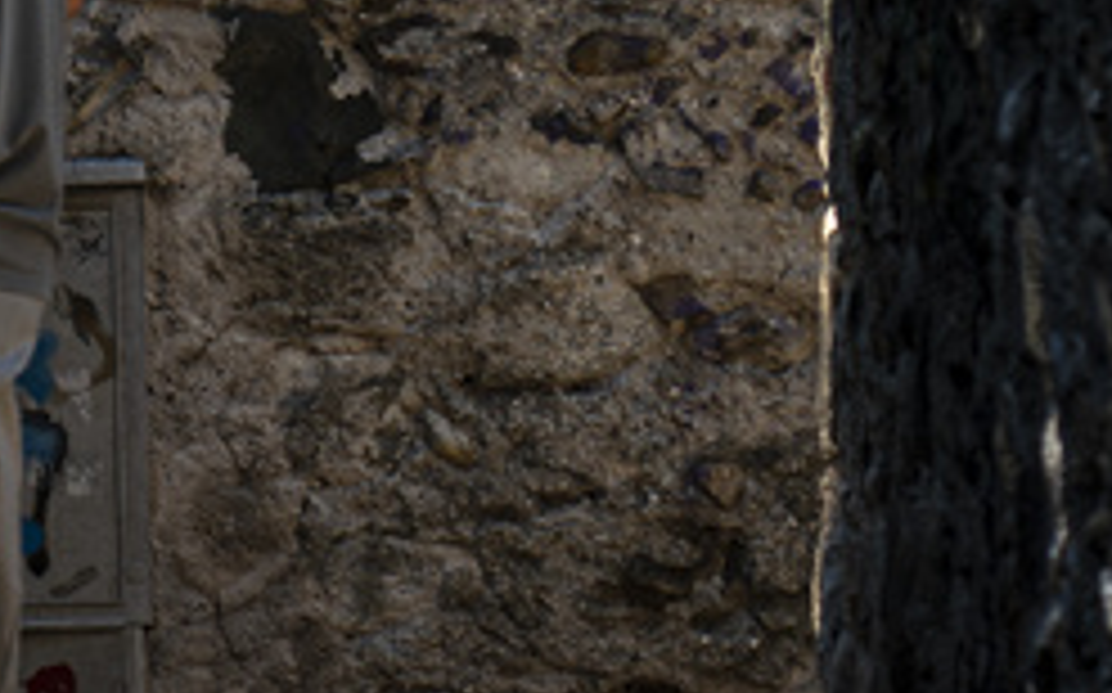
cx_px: -245
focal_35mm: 702
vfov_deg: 1.9
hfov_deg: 3.0
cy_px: -288
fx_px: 21260
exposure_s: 1/160
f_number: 4.5
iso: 64
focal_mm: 105
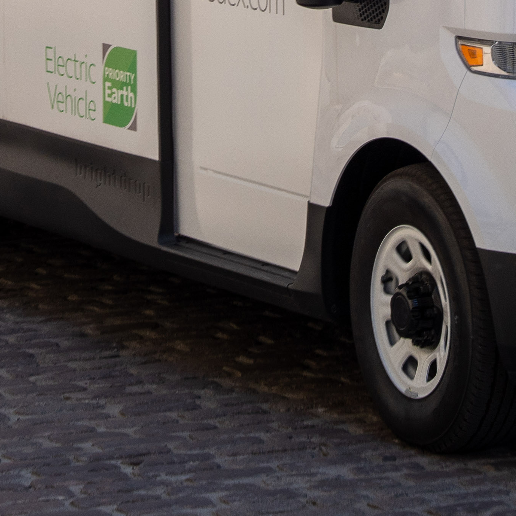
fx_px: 4296
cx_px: 266
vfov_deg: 6.7
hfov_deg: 6.9
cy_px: -385
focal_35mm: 255
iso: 100
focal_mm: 42.8
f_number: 5.6
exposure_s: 1/400
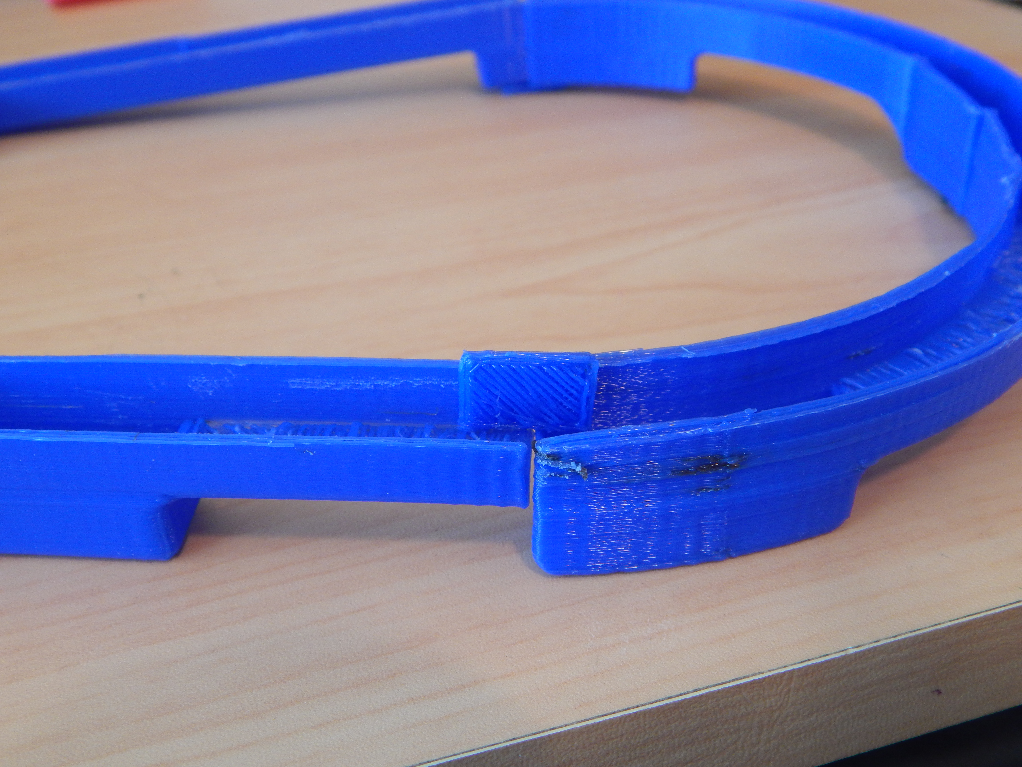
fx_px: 1122
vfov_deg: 37.7
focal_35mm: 38
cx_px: 511
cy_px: 384
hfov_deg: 49.0
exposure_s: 1/30
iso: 280
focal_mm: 6.8
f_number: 3.4
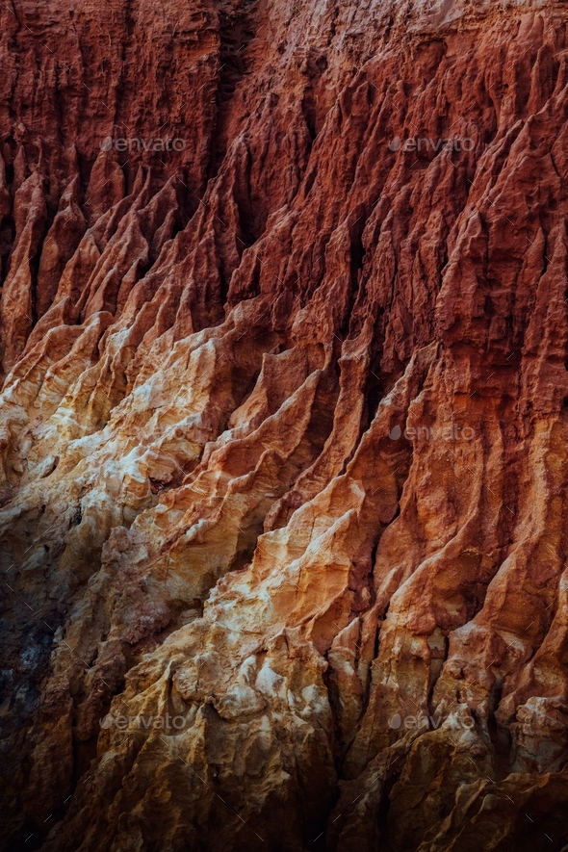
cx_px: 284
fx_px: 3597
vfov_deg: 13.5
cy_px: 426
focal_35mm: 152
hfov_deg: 9.0
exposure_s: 1/100
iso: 1250
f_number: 5
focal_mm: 152
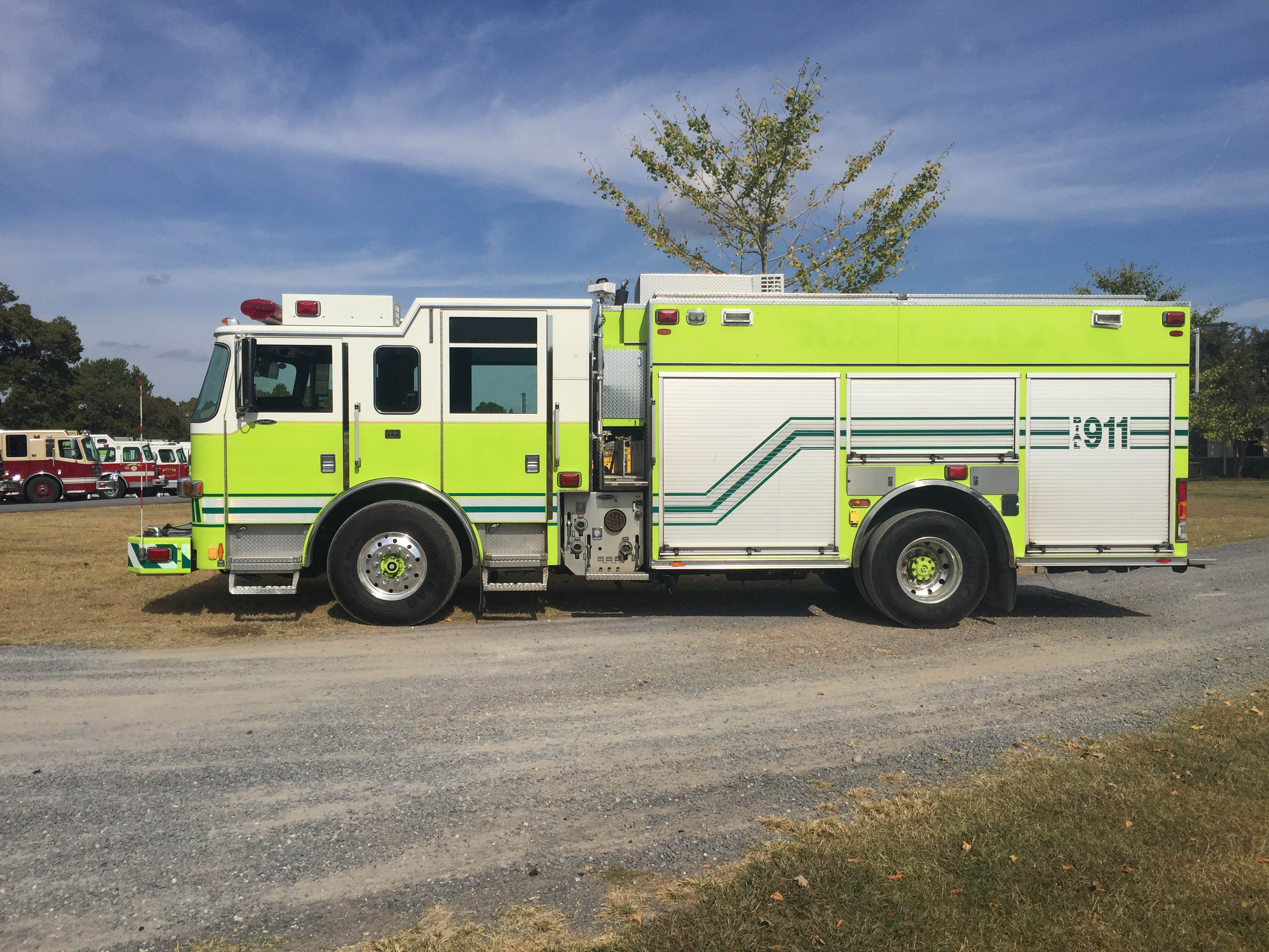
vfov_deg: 48.2
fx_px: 1063
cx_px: 634
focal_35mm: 29
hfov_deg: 61.7
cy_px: 476
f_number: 2.2
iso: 32
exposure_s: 1/4950
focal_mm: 4.15
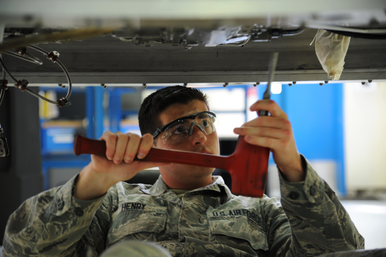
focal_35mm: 86
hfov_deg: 23.7
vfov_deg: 15.9
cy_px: 128
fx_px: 922
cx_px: 193
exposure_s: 1/50
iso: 800
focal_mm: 86
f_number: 4
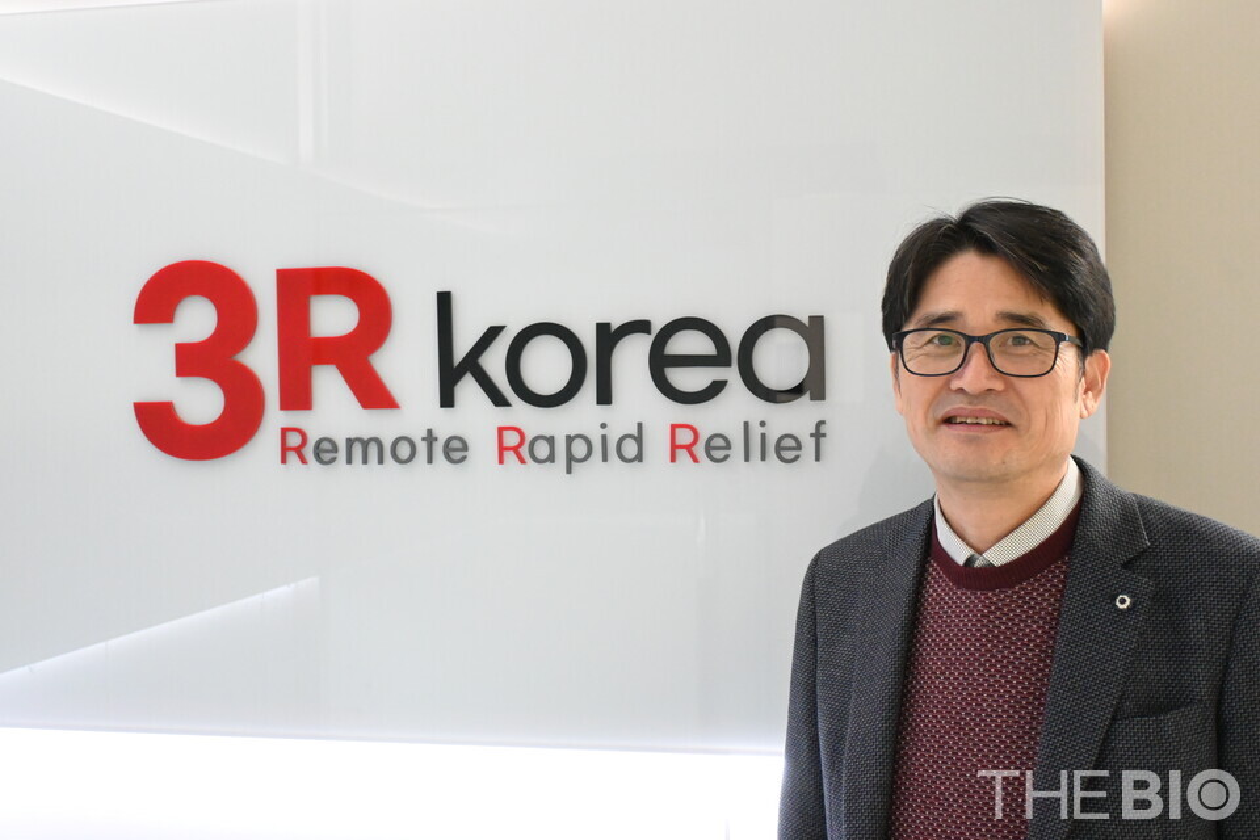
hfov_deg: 46.4
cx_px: 630
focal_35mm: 42
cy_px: 420
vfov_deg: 31.9
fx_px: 1470
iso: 4000
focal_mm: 28
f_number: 4.5
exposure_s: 1/60
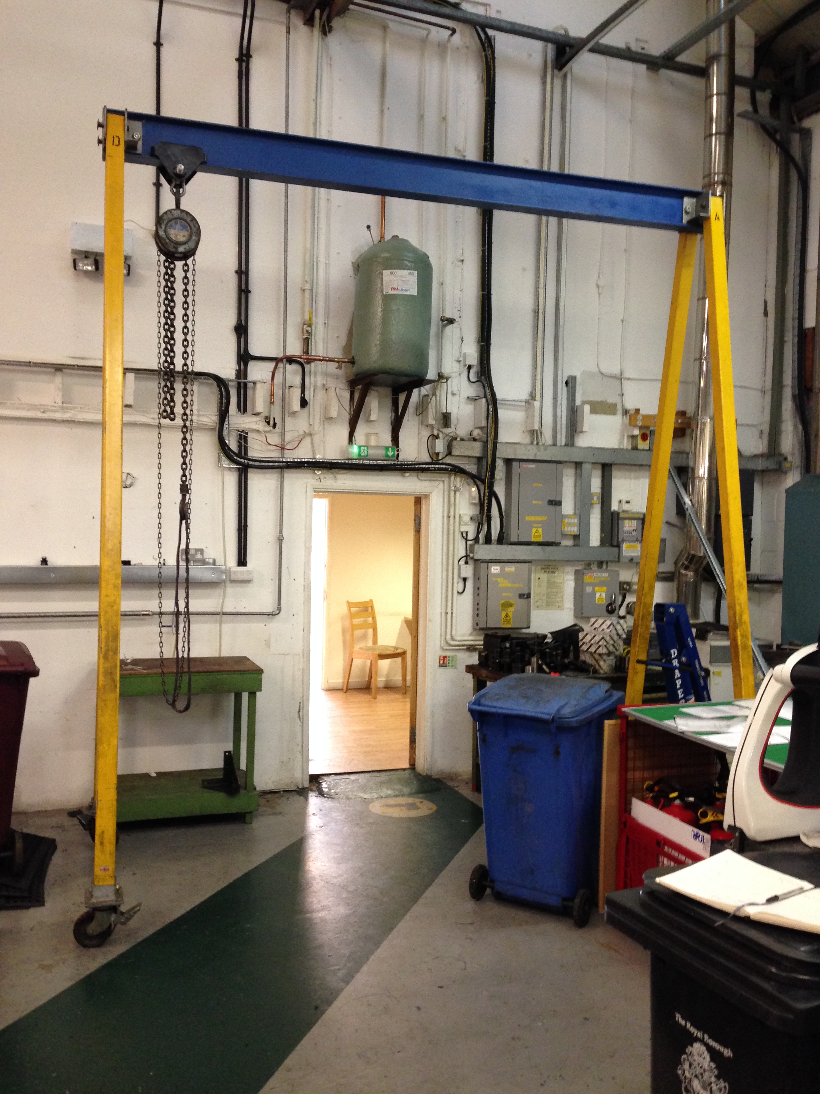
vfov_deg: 55.4
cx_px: 410
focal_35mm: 33
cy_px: 547
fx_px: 1042
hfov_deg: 42.9
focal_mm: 4.12
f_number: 2.4
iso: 200
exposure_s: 1/20
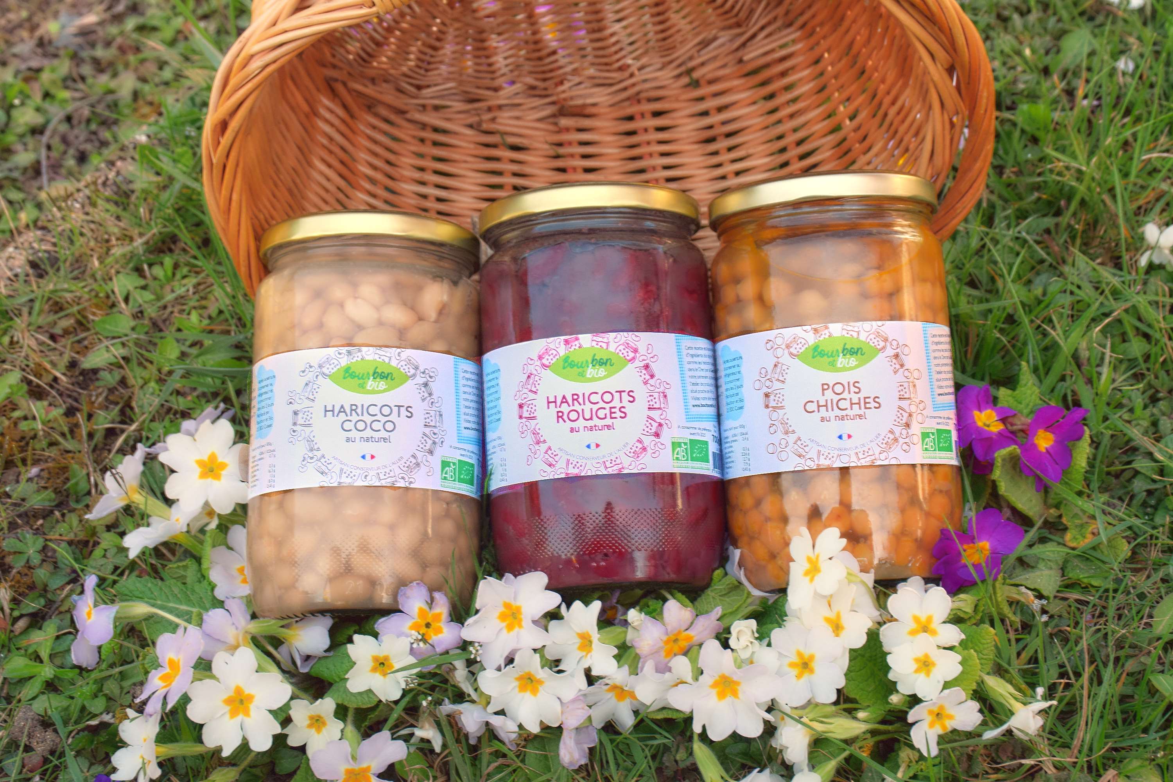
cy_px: 391
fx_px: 2199
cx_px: 586
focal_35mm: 68
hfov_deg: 29.9
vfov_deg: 20.2
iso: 200
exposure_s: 1/200
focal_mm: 45
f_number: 11
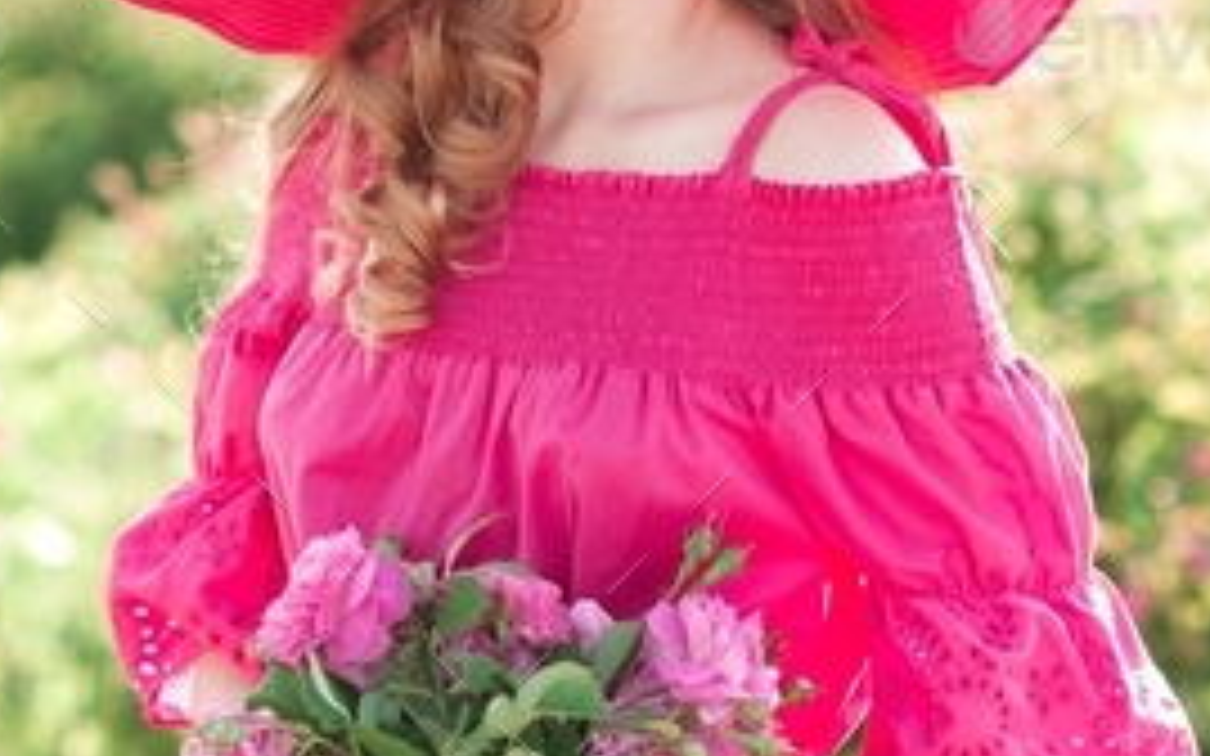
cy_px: 245
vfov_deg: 6.9
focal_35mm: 190
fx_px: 6264
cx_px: 468
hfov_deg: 11.0
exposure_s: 1/800
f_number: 2.8
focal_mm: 85
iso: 200
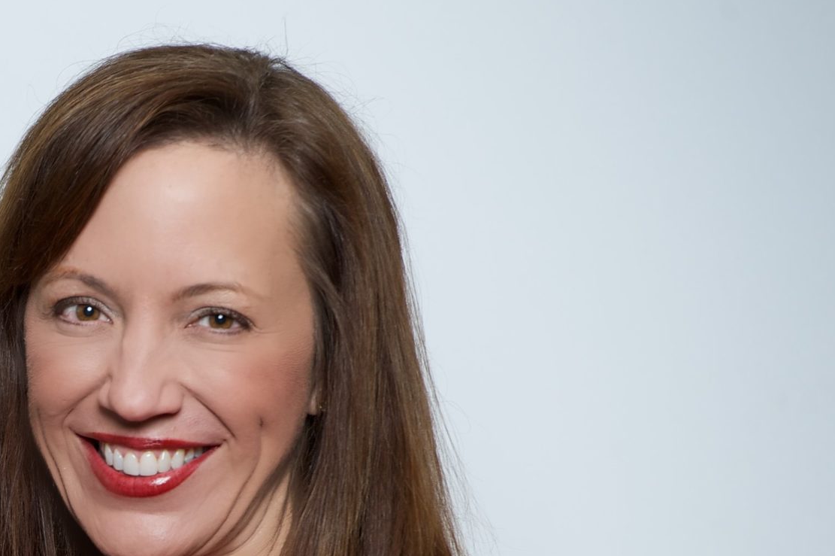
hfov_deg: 4.5
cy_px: 597
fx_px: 10684
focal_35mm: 461
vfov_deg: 3.0
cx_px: -110
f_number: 5.6
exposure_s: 1/250
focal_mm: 200
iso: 200
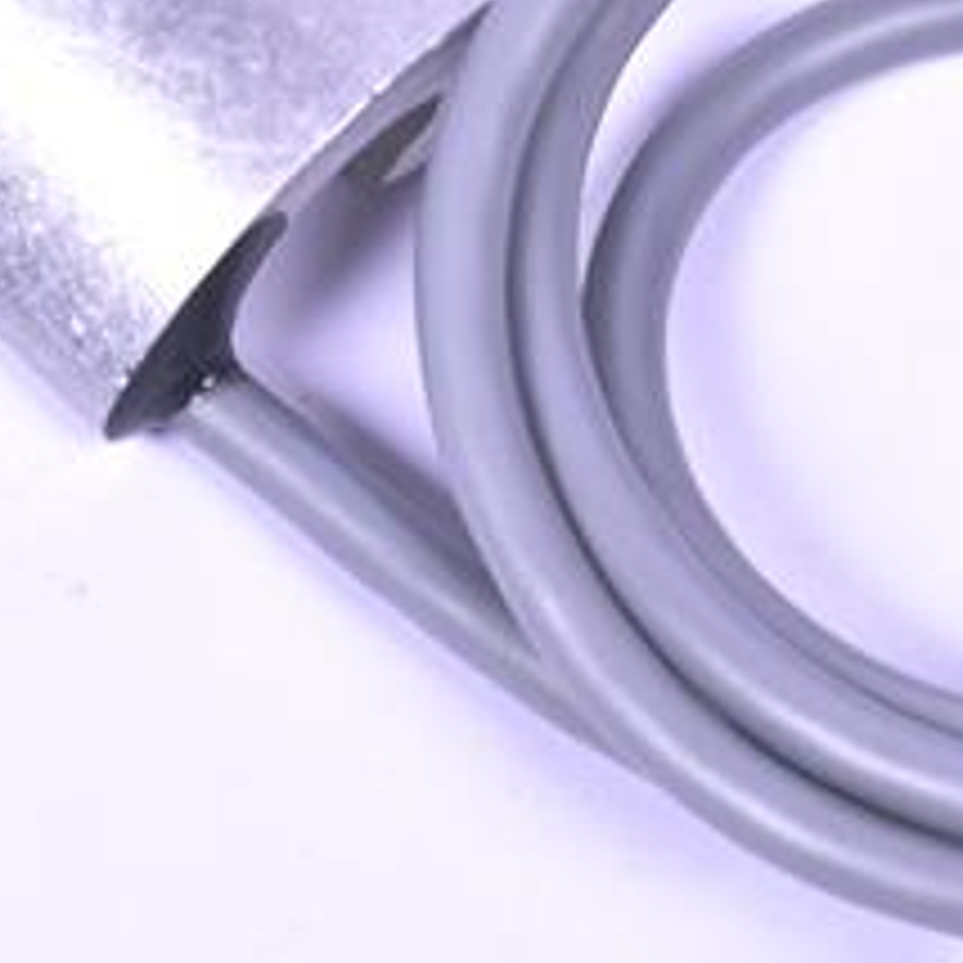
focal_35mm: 196
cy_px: 212
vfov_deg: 8.9
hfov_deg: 8.9
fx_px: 6175
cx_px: 666
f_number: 10
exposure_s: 1/200
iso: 200
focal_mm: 55
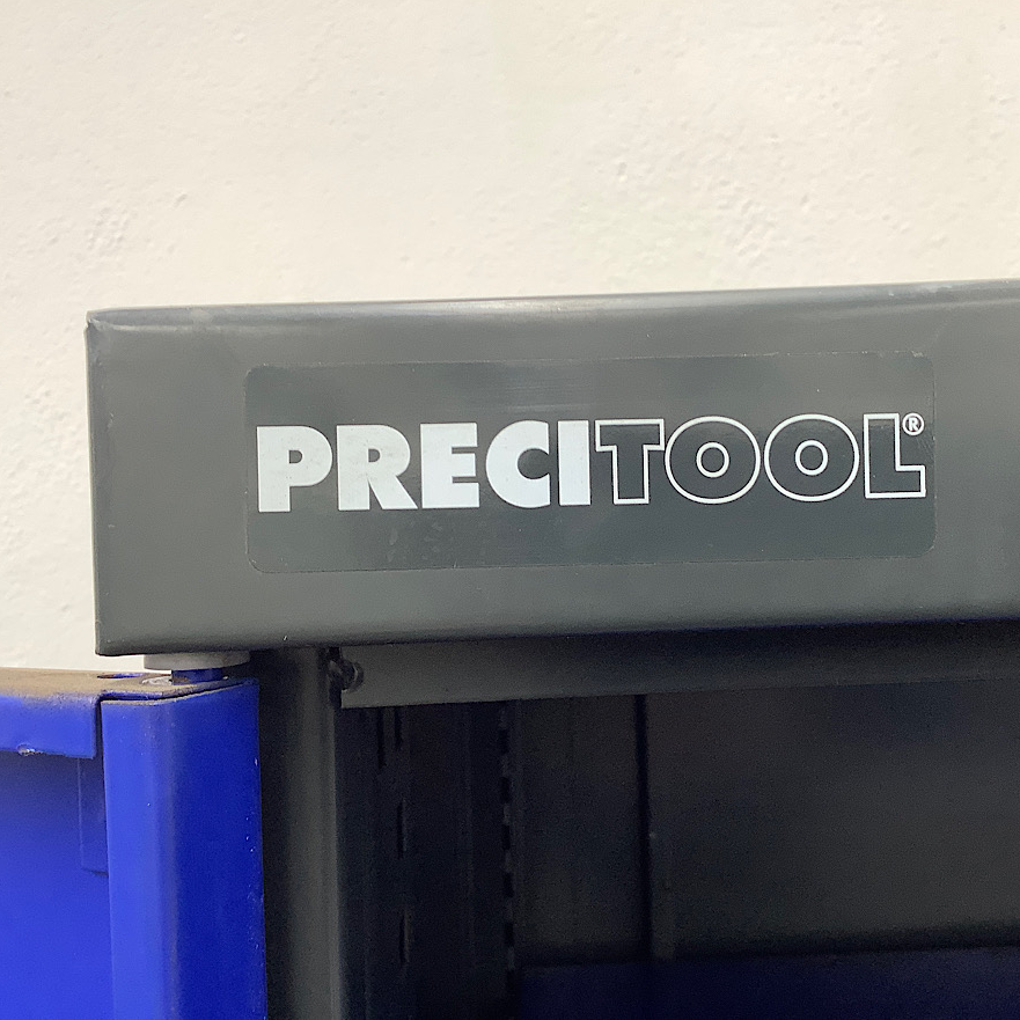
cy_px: 505
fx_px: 1233
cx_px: 621
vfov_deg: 44.9
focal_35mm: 37
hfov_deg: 44.6
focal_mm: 3.3
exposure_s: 1/50
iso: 64
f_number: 2.4
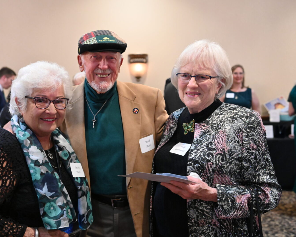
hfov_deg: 32.9
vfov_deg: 26.7
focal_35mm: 57
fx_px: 499
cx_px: 122
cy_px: 118
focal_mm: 50
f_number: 5
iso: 8000
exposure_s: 1/50
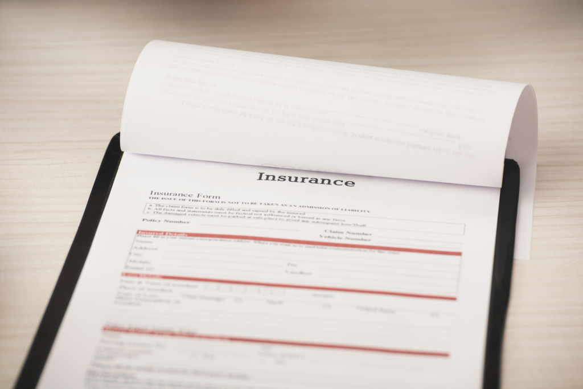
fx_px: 3239
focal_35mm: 200
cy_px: 194
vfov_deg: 6.9
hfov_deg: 10.3
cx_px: 292
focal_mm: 200
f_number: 5
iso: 160
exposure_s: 1/200
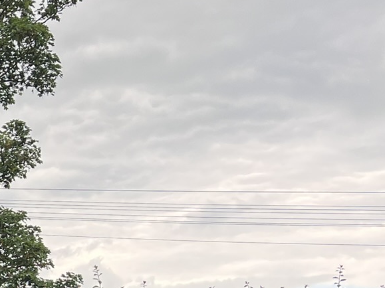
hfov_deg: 17.8
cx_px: -273
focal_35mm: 92
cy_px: 401
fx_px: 1023
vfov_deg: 15.1
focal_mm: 5.7
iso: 50
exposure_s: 1/643
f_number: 1.5
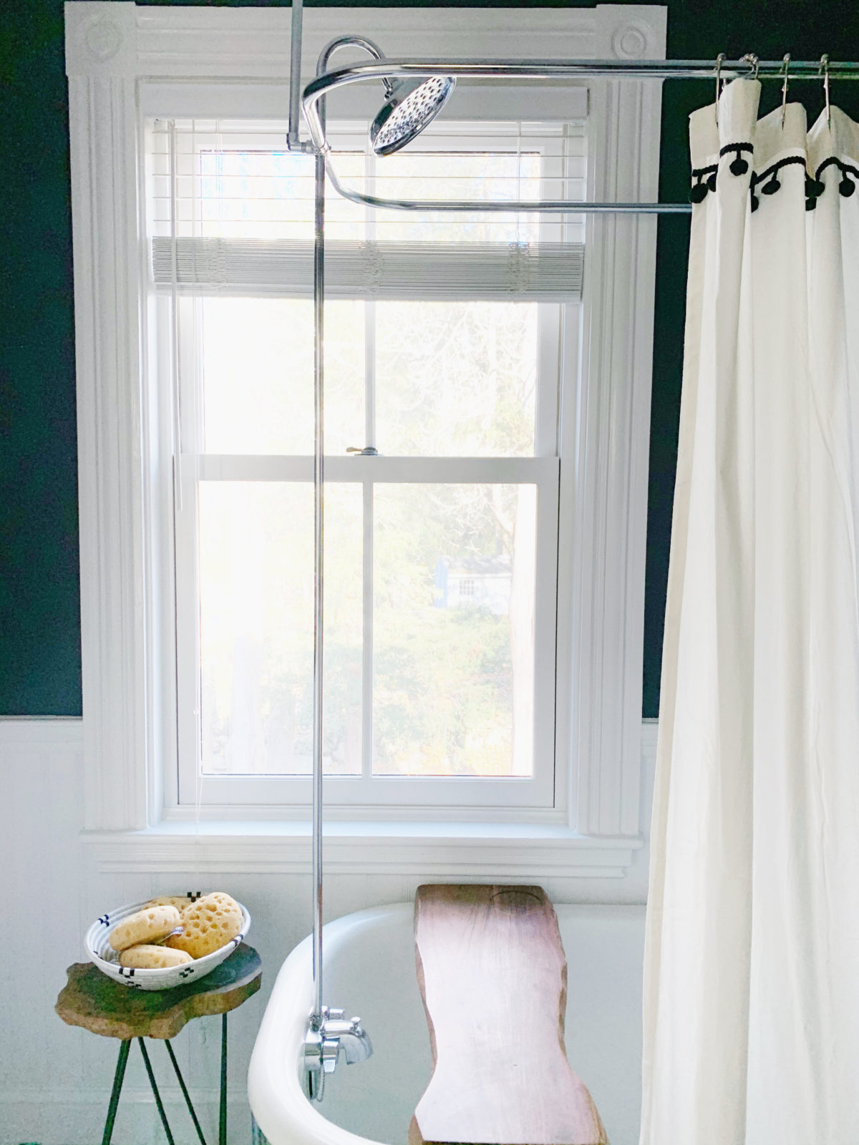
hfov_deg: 53.1
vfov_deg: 67.3
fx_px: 860
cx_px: 430
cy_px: 572
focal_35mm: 26
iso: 80
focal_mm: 4.25
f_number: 1.8
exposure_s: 1/121
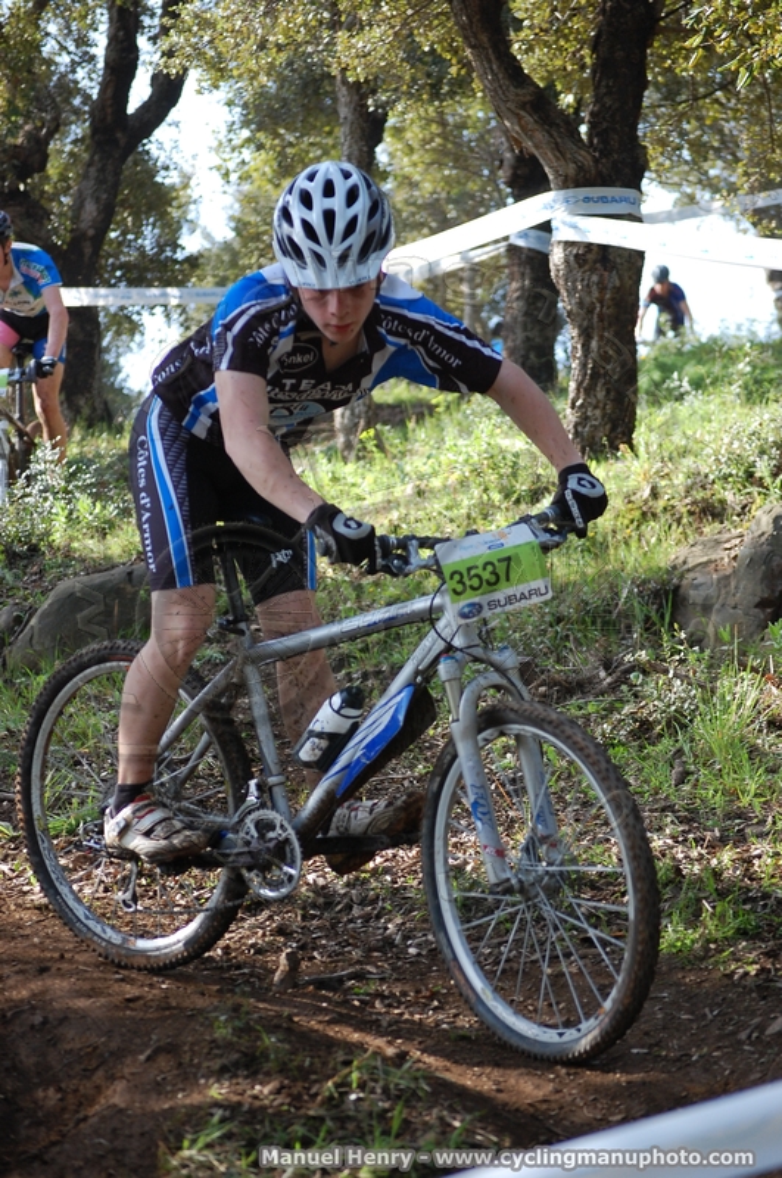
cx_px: 391
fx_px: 3676
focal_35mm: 112
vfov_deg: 18.2
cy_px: 589
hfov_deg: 12.1
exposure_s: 1/500
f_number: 4.2
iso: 450
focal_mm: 75
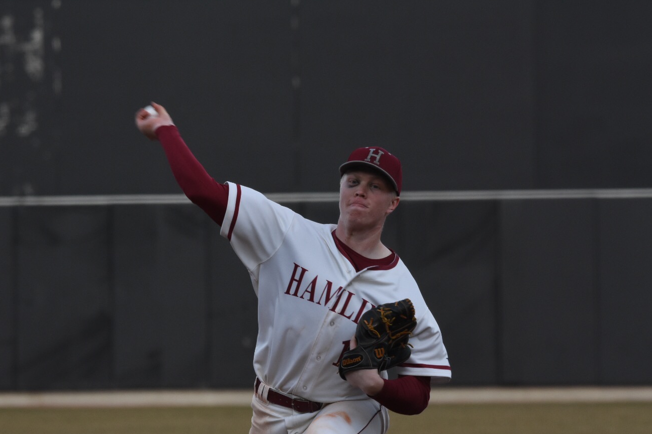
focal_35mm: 581
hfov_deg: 3.6
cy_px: 238
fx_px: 10519
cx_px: 301
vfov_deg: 2.4
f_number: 8
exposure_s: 1/800
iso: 1000
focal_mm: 310
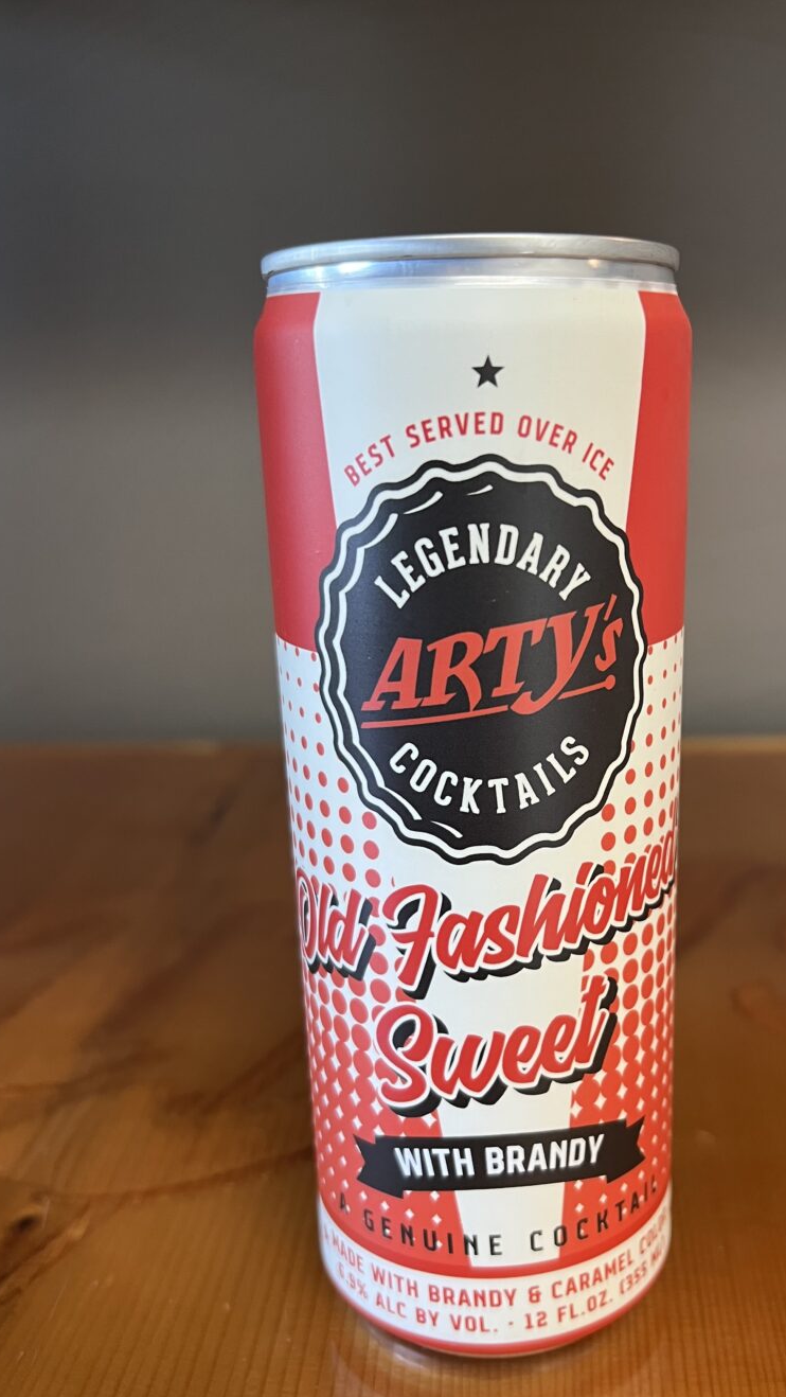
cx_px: 514
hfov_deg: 35.4
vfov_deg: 59.2
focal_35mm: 33
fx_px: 1222
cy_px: 813
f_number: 1.5
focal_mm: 5.7
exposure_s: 1/60
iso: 125
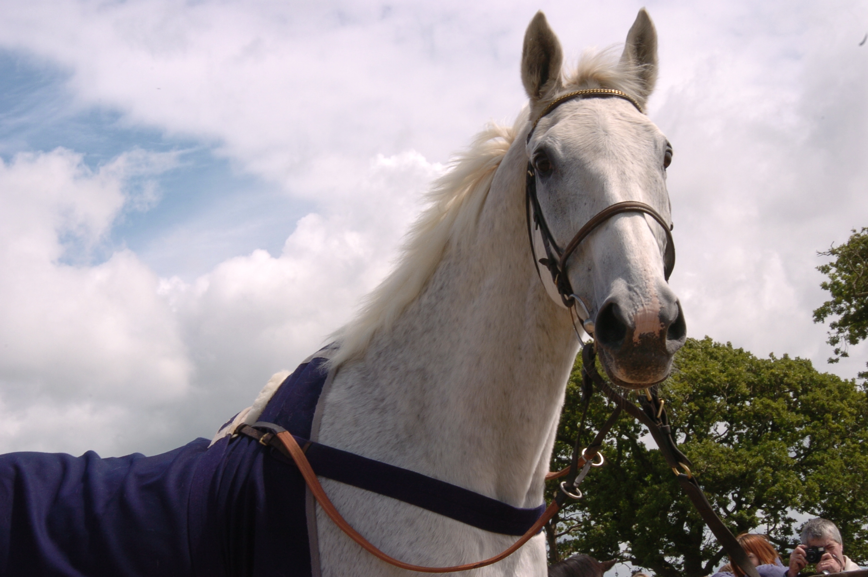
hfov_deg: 33.4
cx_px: 434
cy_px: 288
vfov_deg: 22.6
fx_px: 1446
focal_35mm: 60
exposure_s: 1/80
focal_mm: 40
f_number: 20
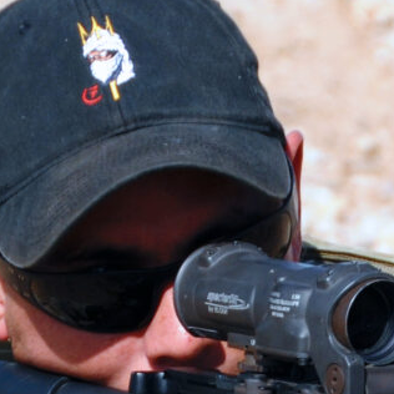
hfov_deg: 2.6
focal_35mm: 677
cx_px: 147
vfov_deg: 2.6
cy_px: 724
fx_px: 8718
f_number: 8
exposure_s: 1/800
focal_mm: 82
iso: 250
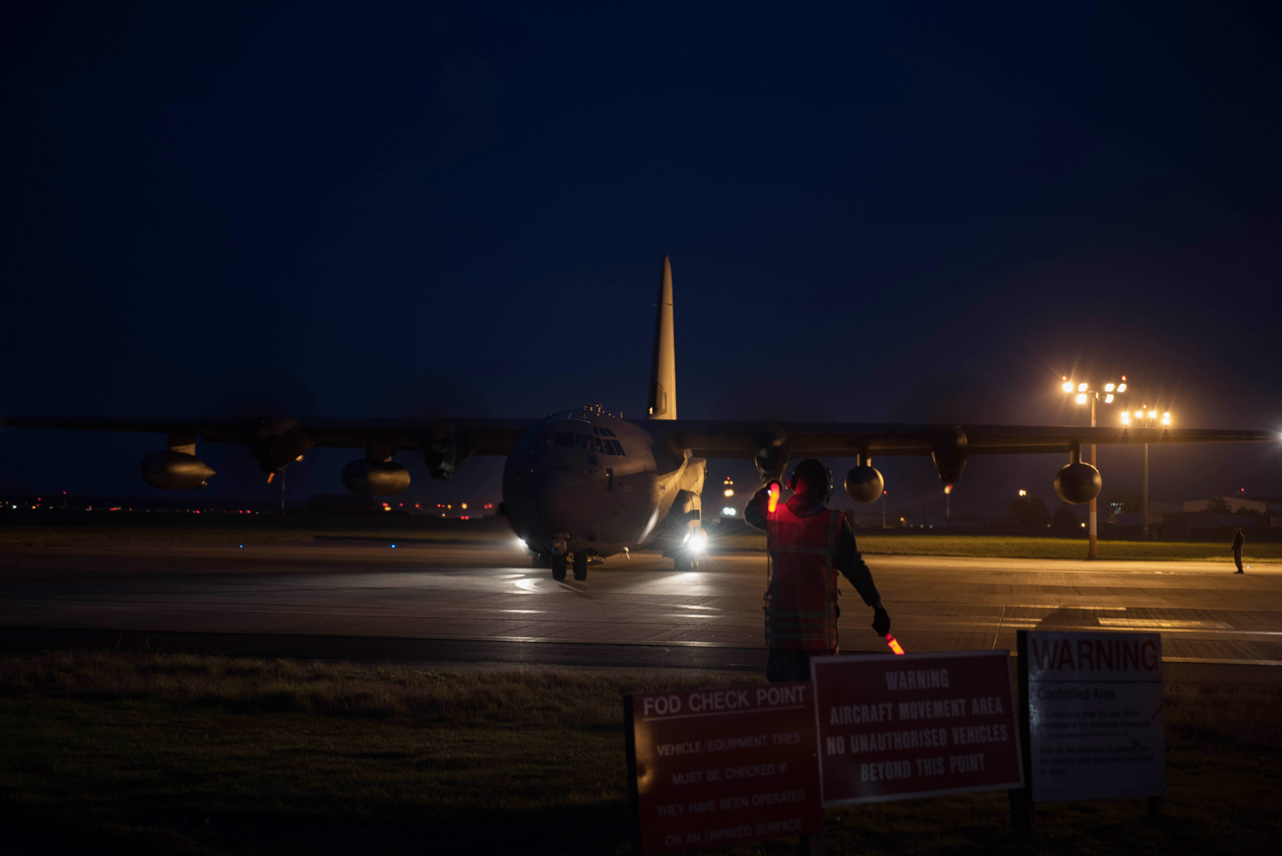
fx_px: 2066
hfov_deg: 34.5
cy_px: 428
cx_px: 641
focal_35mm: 58
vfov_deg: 23.4
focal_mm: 58
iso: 400
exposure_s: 1/13
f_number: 2.8
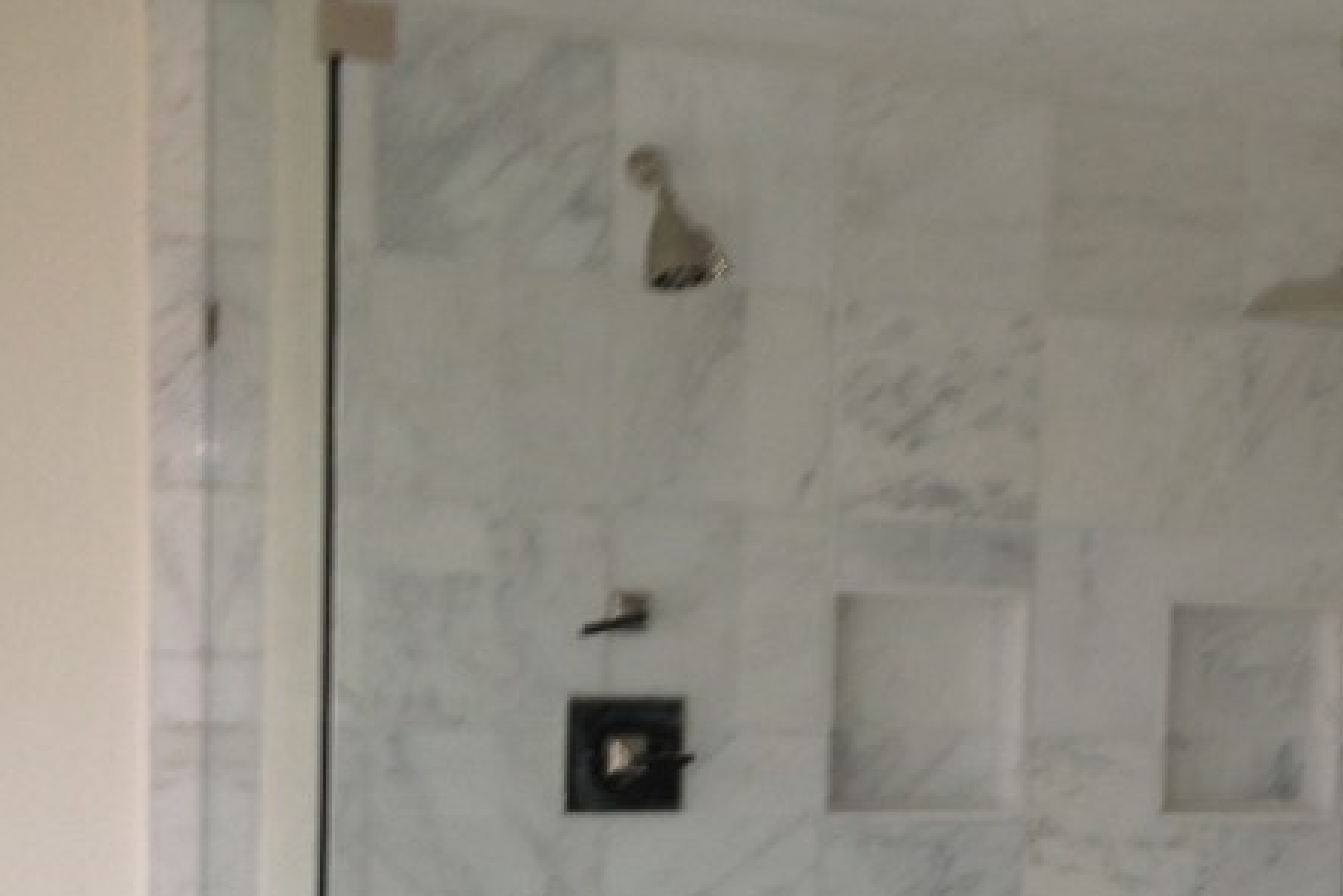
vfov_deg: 17.1
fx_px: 2948
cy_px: 769
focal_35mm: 79
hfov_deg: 24.8
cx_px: 1243
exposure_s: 1/20
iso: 64
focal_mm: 4.13
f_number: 2.4
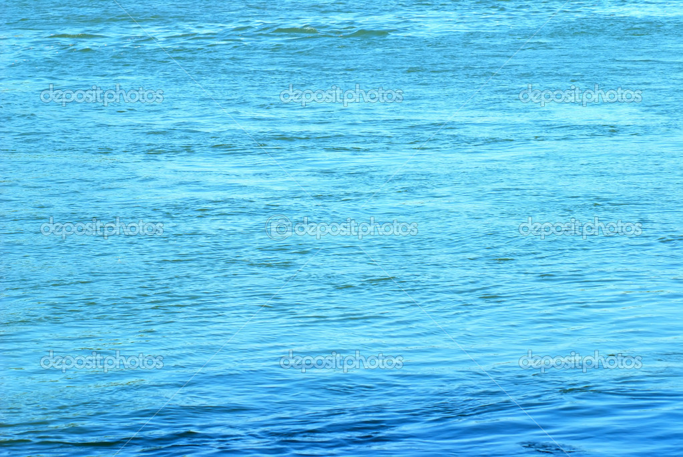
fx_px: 2992
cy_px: 228
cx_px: 342
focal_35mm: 158
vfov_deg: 8.7
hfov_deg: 13.0
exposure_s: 1/250
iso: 100
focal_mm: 105
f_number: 8
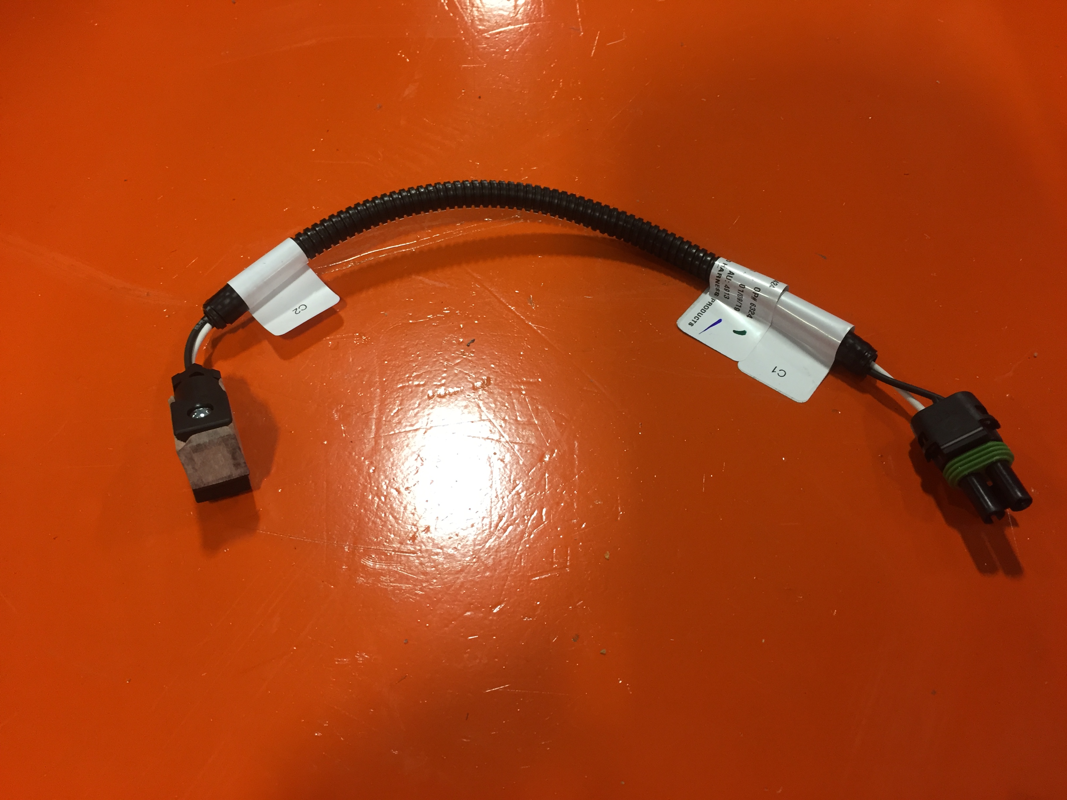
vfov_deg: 48.2
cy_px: 400
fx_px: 894
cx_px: 534
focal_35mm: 29
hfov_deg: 61.7
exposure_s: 1/30
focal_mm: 4.15
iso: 80
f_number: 2.2
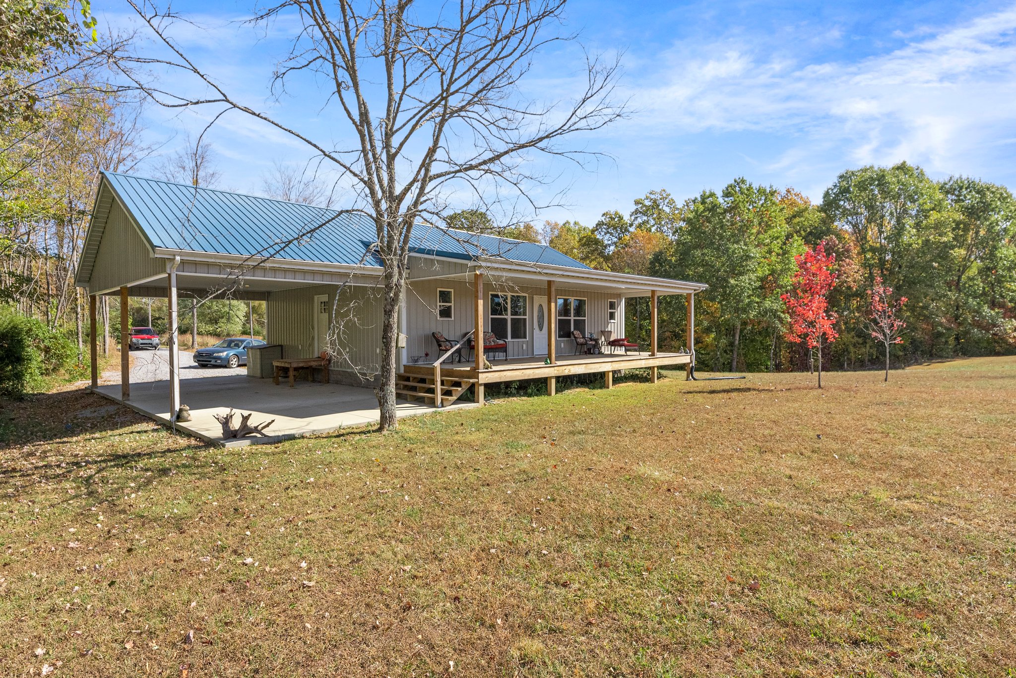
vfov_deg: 65.1
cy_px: 339
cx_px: 508
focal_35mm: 19
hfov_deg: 87.5
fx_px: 531
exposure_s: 1/1600
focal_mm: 18.8
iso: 400
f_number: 8
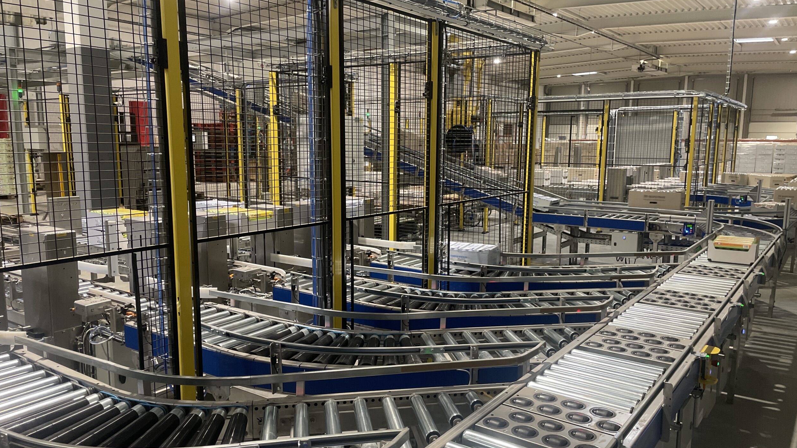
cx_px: 405
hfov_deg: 66.1
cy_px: 241
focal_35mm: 29
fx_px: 613
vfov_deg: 40.2
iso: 200
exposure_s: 1/50
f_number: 1.6
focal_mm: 4.2
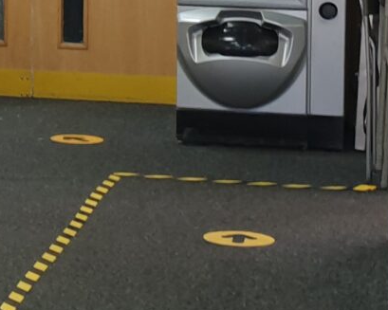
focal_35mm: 159
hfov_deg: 11.5
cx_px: -224
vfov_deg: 9.6
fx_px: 1825
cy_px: -48
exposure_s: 1/50
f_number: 1.5
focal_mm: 4.3
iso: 80
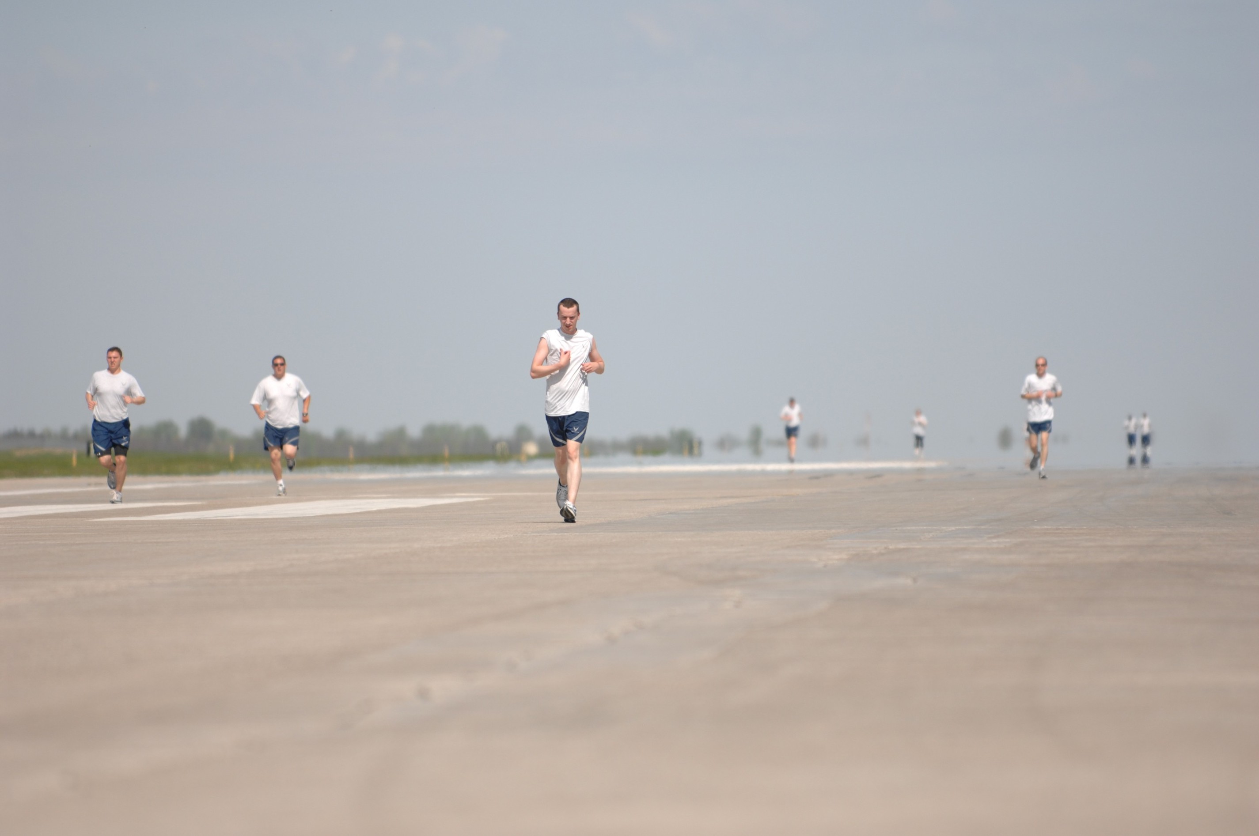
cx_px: 630
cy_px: 418
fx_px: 10479
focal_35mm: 300
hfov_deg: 6.9
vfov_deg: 4.6
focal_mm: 200
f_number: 2.8
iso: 200
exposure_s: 1/4000
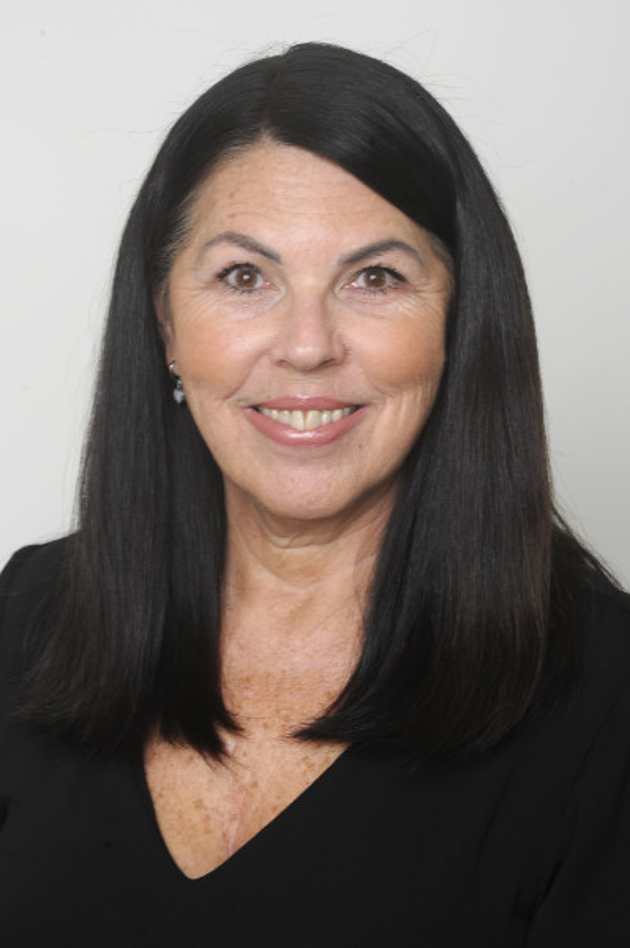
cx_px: 315
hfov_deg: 9.8
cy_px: 474
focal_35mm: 140
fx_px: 3681
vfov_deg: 14.7
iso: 400
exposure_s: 1/125
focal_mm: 140
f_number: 9
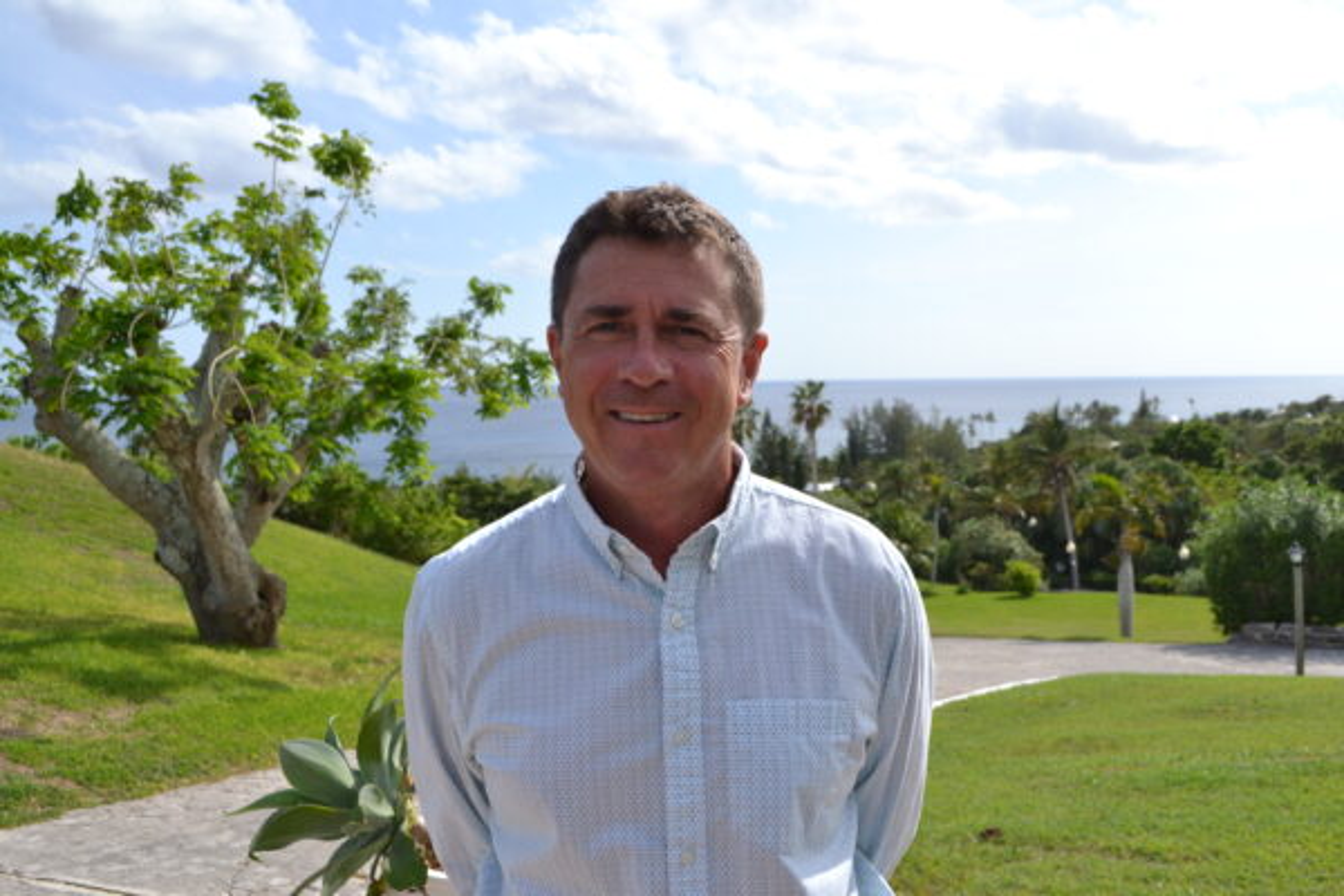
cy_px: 448
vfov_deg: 36.9
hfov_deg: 53.1
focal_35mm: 36
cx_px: 672
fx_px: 1344
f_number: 8
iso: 100
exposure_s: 1/250
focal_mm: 24
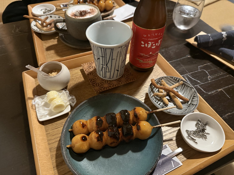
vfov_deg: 56.8
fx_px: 162
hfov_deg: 71.6
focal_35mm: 24
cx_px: 117
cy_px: 88
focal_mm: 6.76
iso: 800
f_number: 1.78
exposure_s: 1/30
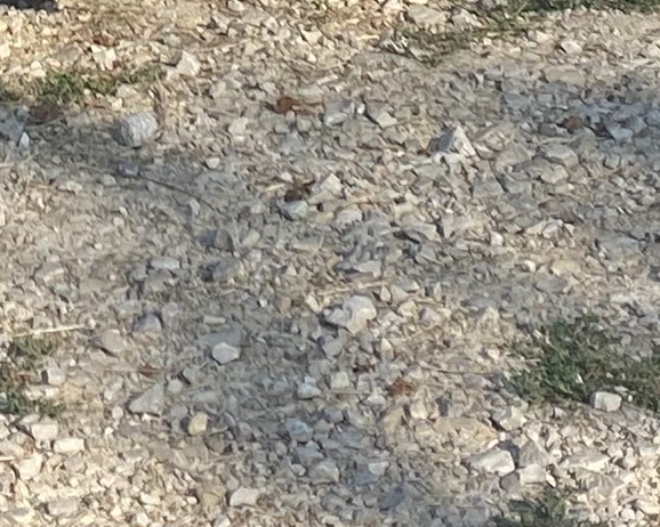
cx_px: -225
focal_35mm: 177
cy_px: -681
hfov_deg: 10.6
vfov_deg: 8.1
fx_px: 3456
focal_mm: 4.25
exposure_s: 1/1653
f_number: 1.8
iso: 32
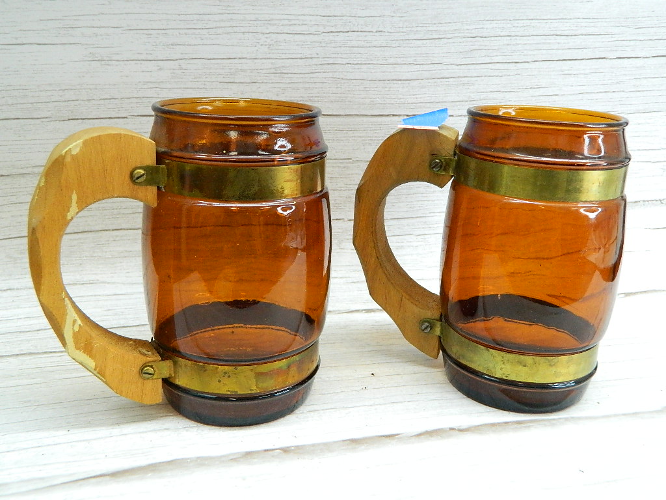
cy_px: 250
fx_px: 673
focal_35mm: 35
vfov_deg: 40.7
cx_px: 333
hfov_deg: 52.6
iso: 400
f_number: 3.3
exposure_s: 1/60
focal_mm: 6.2
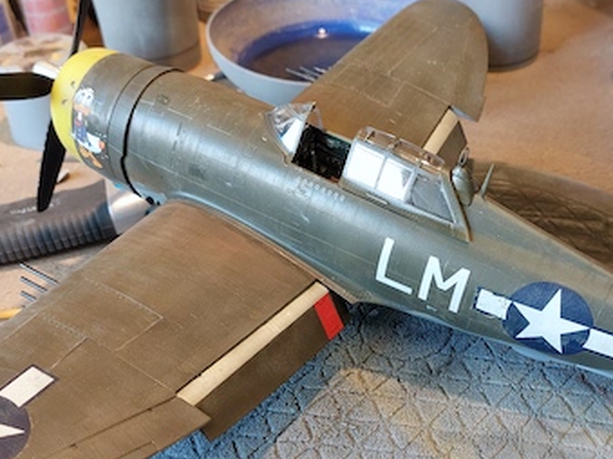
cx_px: 371
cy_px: 311
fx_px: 850
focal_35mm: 48
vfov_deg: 30.0
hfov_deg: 39.5
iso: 200
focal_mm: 5.23
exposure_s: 1/50
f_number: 1.8
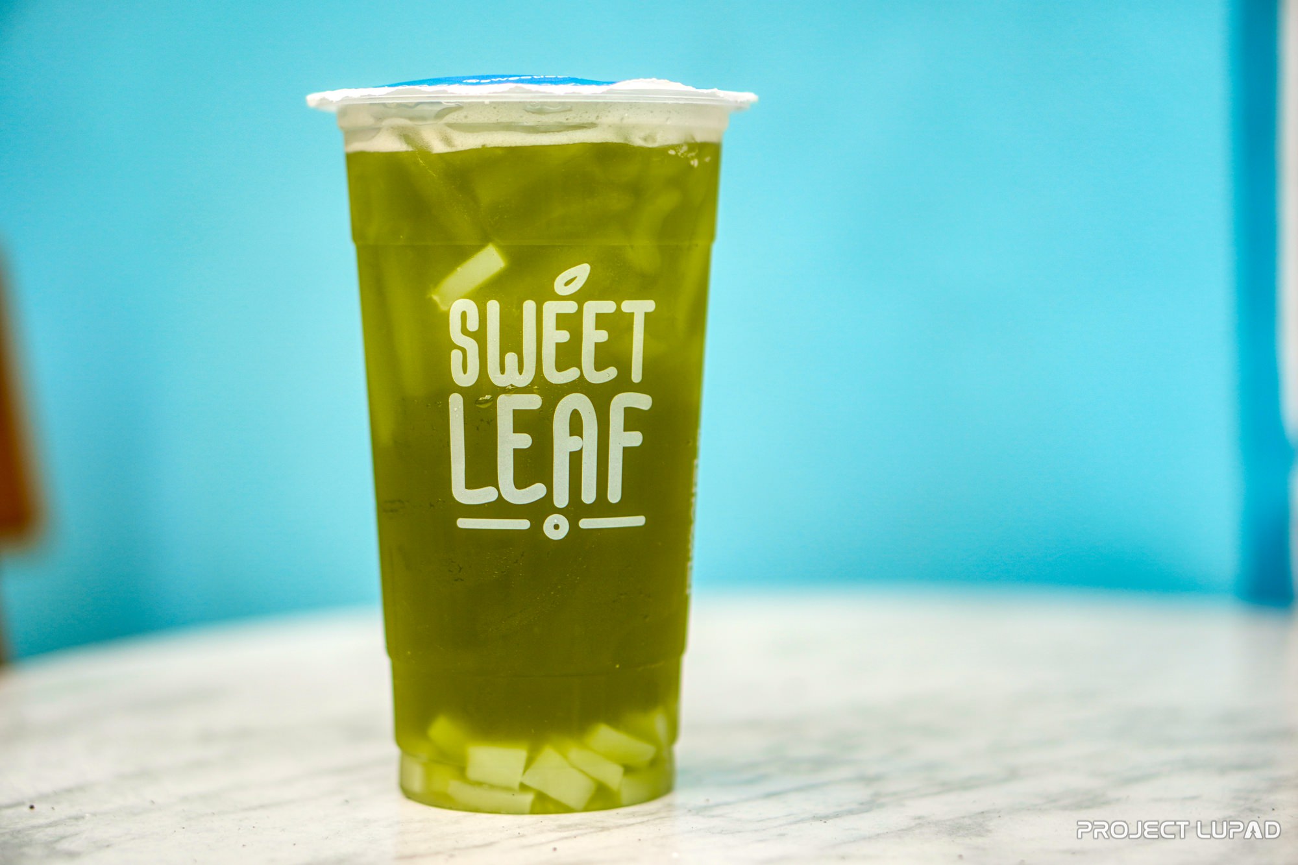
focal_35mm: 75
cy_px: 432
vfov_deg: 18.2
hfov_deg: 27.0
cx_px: 649
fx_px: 2704
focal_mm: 50
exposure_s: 1/200
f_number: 1.8
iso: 100
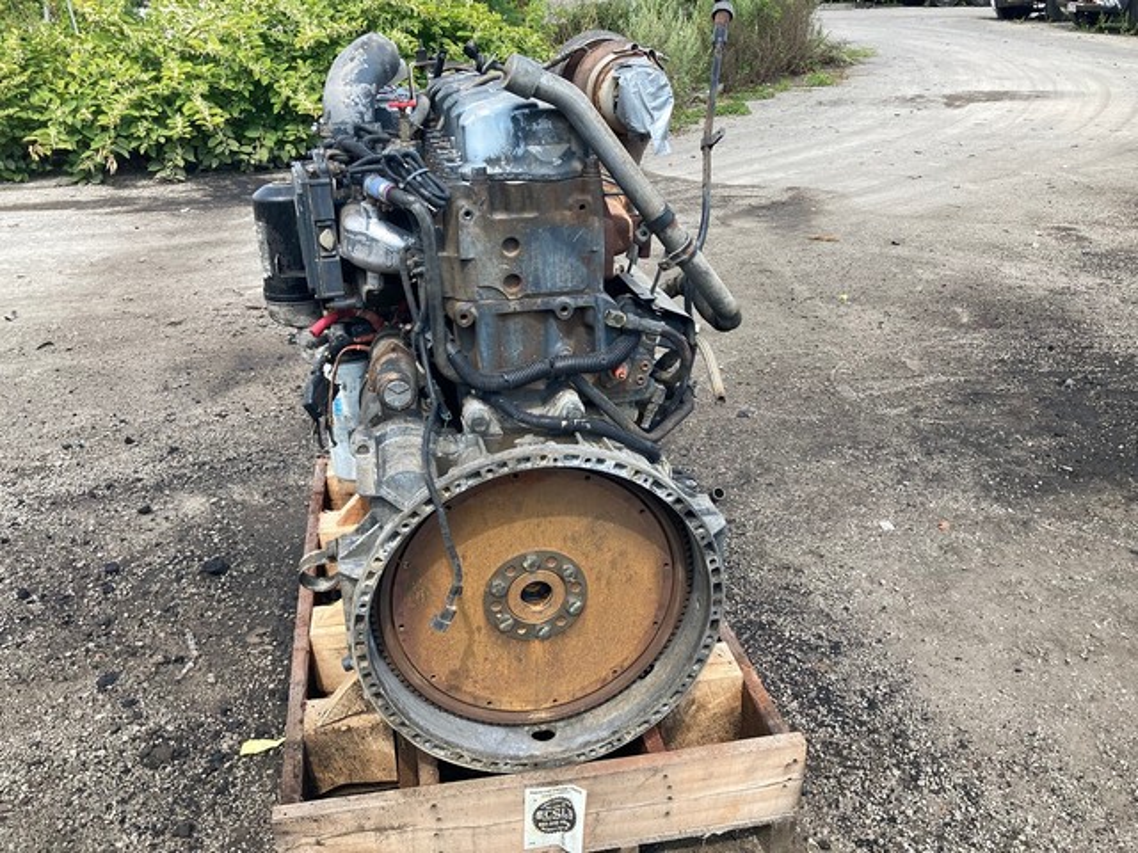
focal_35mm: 28
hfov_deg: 63.4
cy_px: 426
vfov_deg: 49.7
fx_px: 920
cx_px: 569
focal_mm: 3.99
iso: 20
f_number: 1.8
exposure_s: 1/421
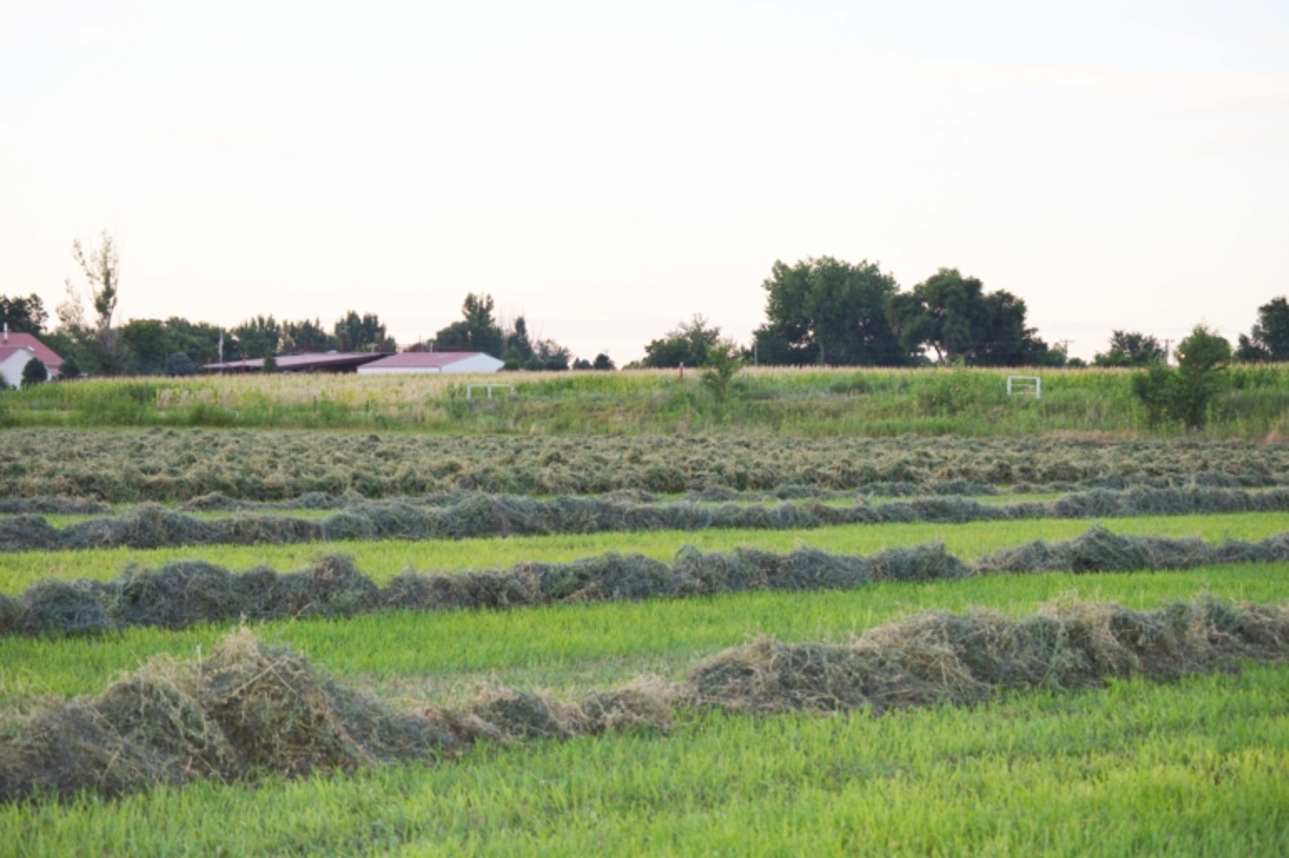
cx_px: 644
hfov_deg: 24.6
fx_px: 2953
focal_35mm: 82
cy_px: 429
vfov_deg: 16.5
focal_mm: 55
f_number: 4
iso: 320
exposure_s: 1/125
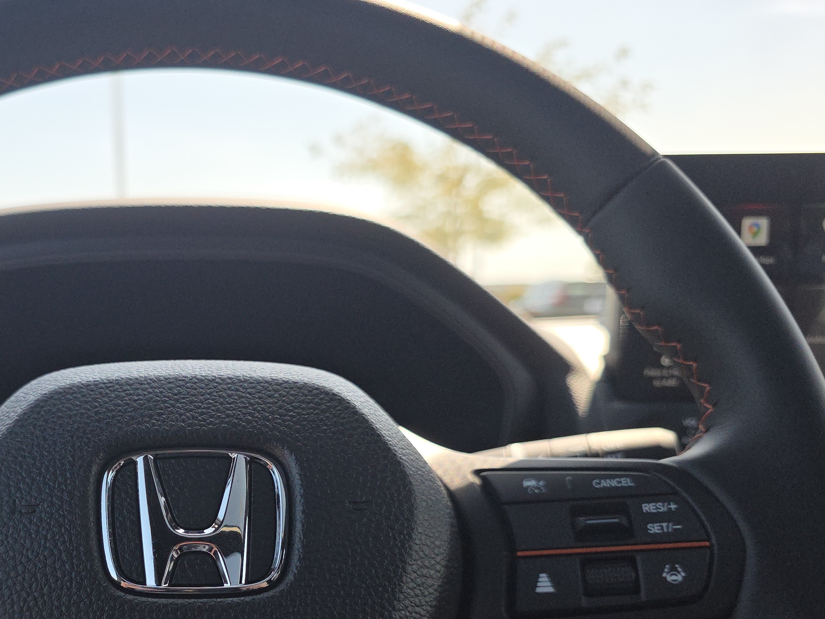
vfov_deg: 36.5
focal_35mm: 38
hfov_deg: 46.5
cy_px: 493
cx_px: 168
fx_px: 906
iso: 80
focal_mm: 6.3
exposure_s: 1/1925
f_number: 1.7
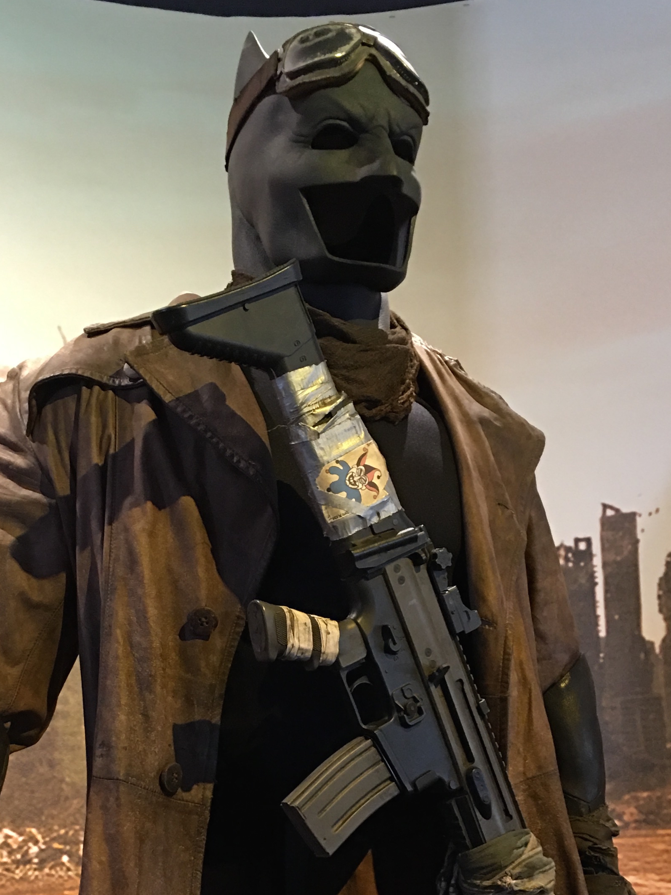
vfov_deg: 33.7
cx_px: 277
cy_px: 741
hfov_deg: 26.5
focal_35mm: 55
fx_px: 1422
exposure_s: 1/4
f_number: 2.2
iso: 50
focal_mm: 4.15
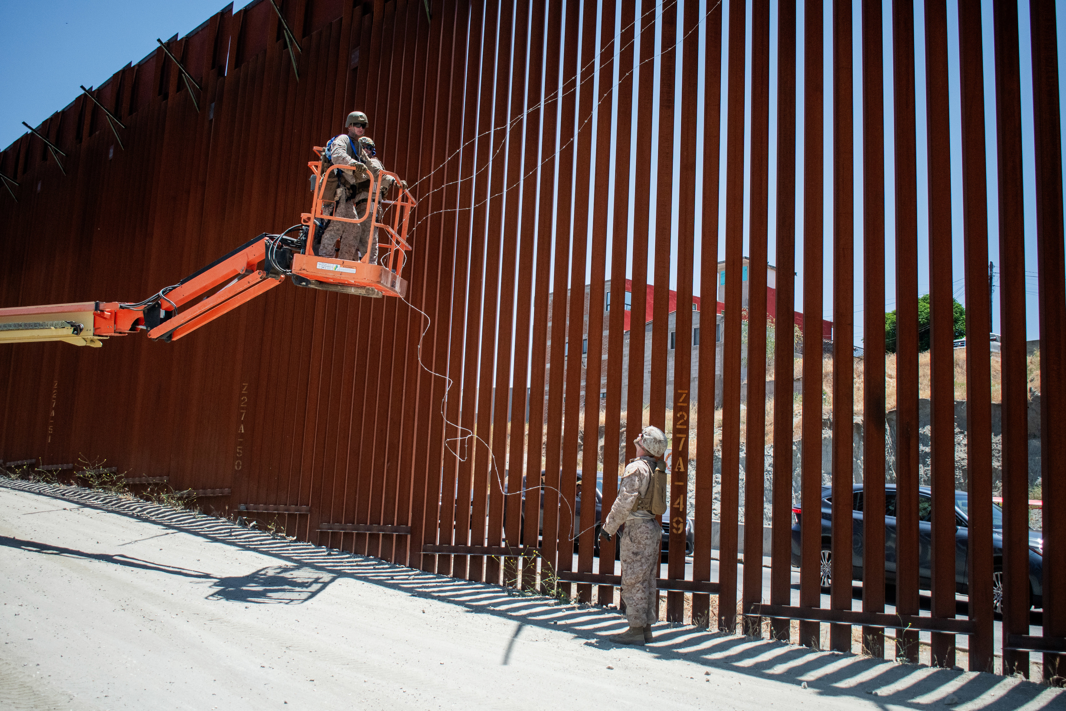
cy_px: 356
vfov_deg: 34.2
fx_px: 1155
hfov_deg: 49.6
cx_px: 533
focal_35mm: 39
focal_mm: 26
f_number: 4
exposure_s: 1/6400
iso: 800
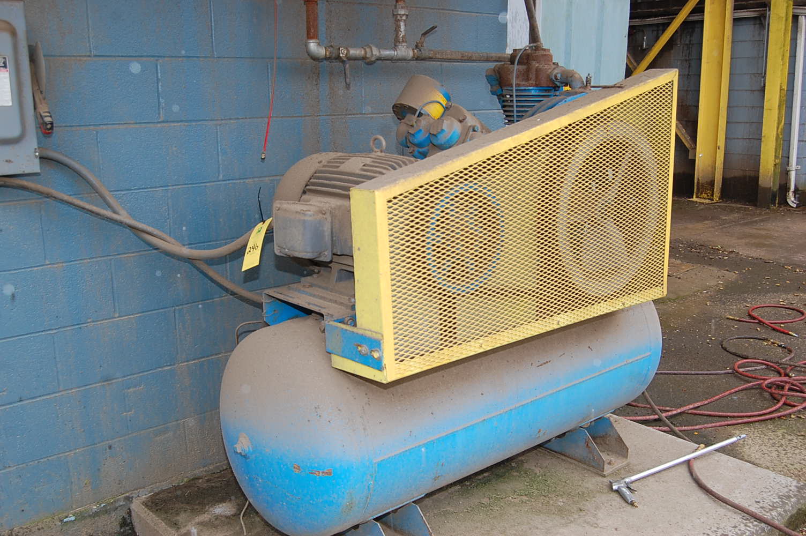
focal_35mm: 36
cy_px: 268
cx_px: 403
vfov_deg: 36.8
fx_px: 805
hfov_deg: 53.2
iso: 400
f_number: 6.3
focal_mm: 24
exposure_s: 1/160
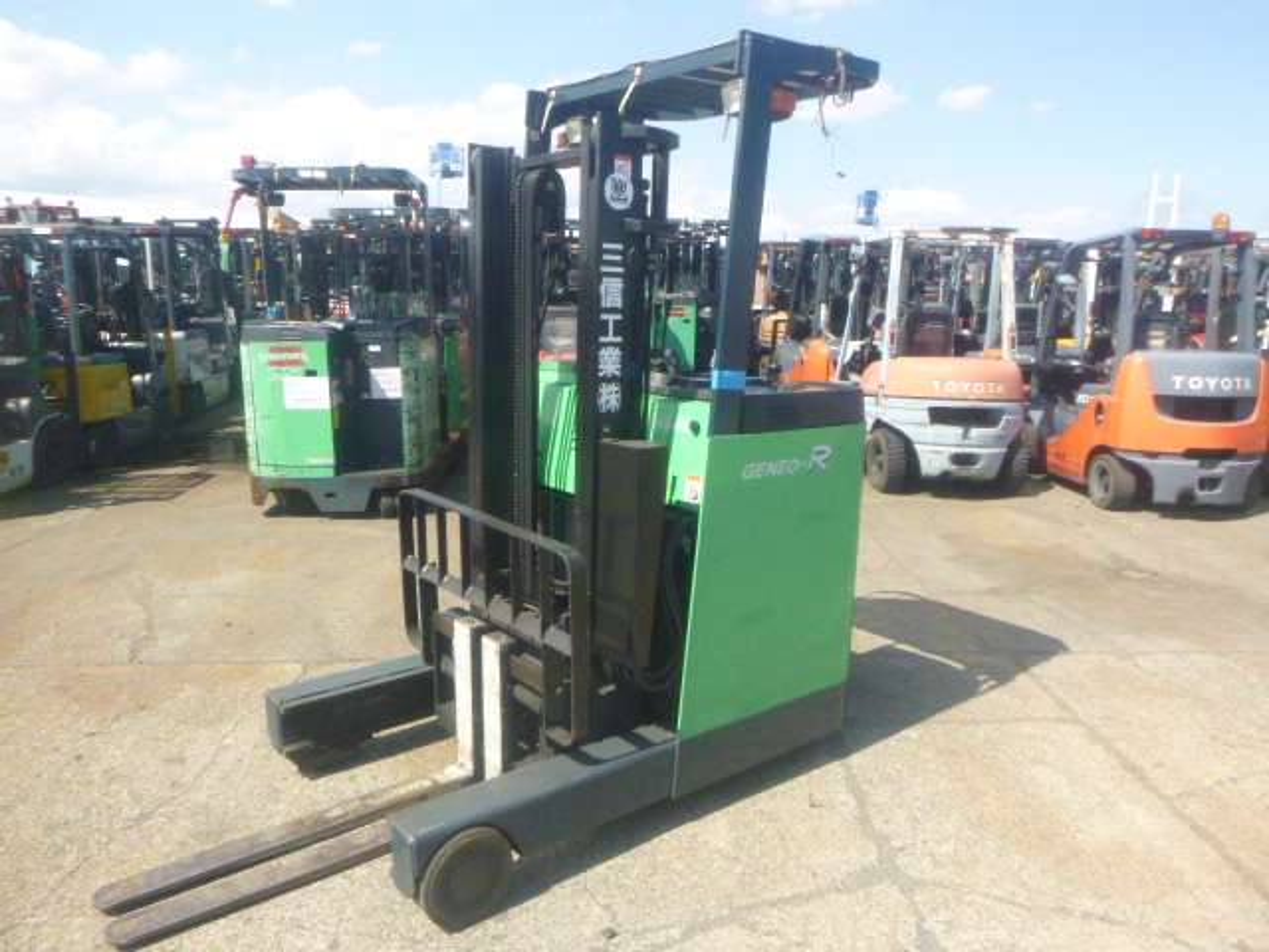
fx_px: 916
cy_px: 476
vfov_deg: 54.9
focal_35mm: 25
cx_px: 634
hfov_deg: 69.4
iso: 400
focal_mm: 4.5
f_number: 9
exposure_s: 1/500
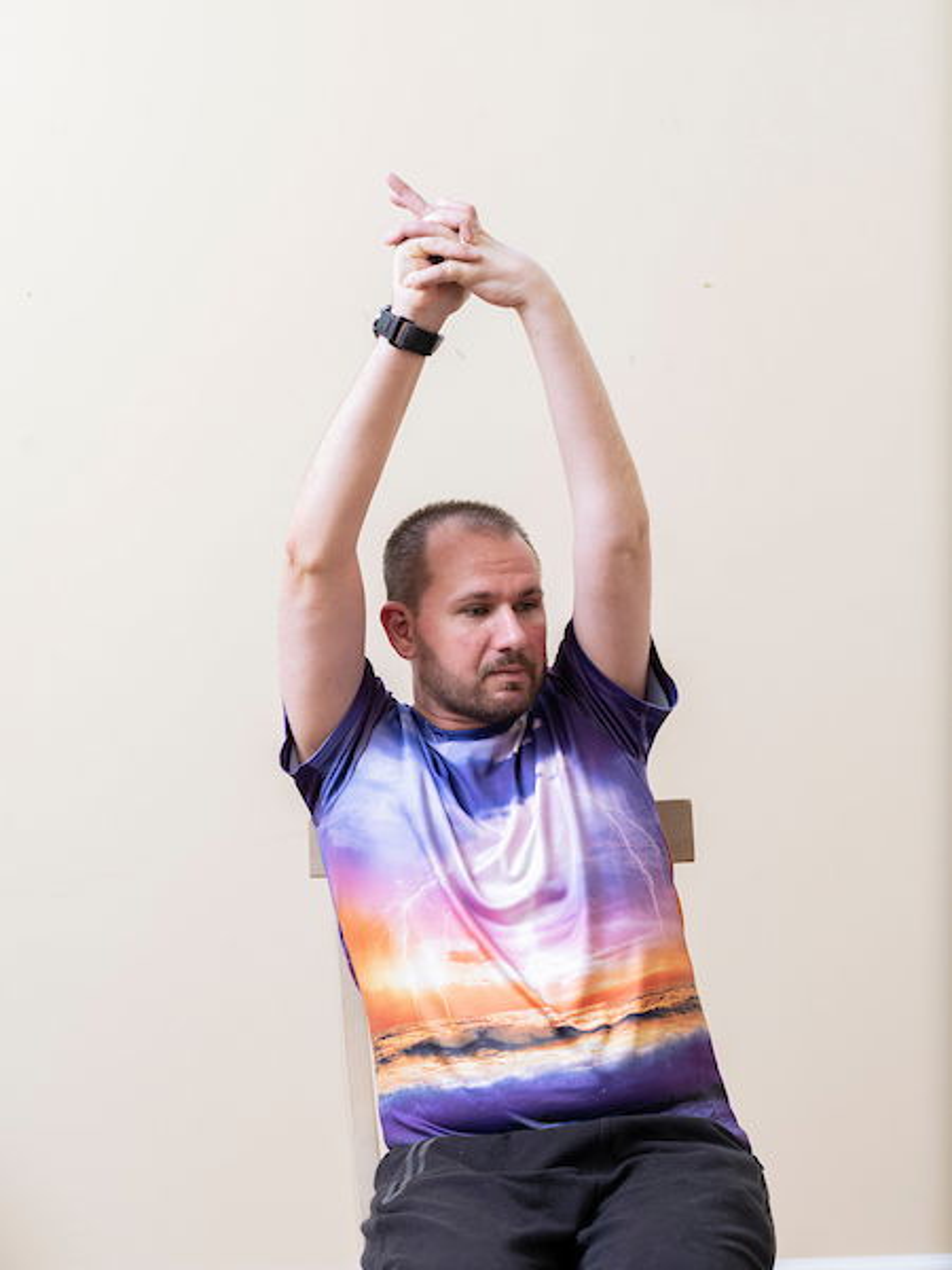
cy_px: 635
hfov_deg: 24.8
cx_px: 476
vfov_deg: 32.7
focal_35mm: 59
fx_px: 2163
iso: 800
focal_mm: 75
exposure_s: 1/125
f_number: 5.6
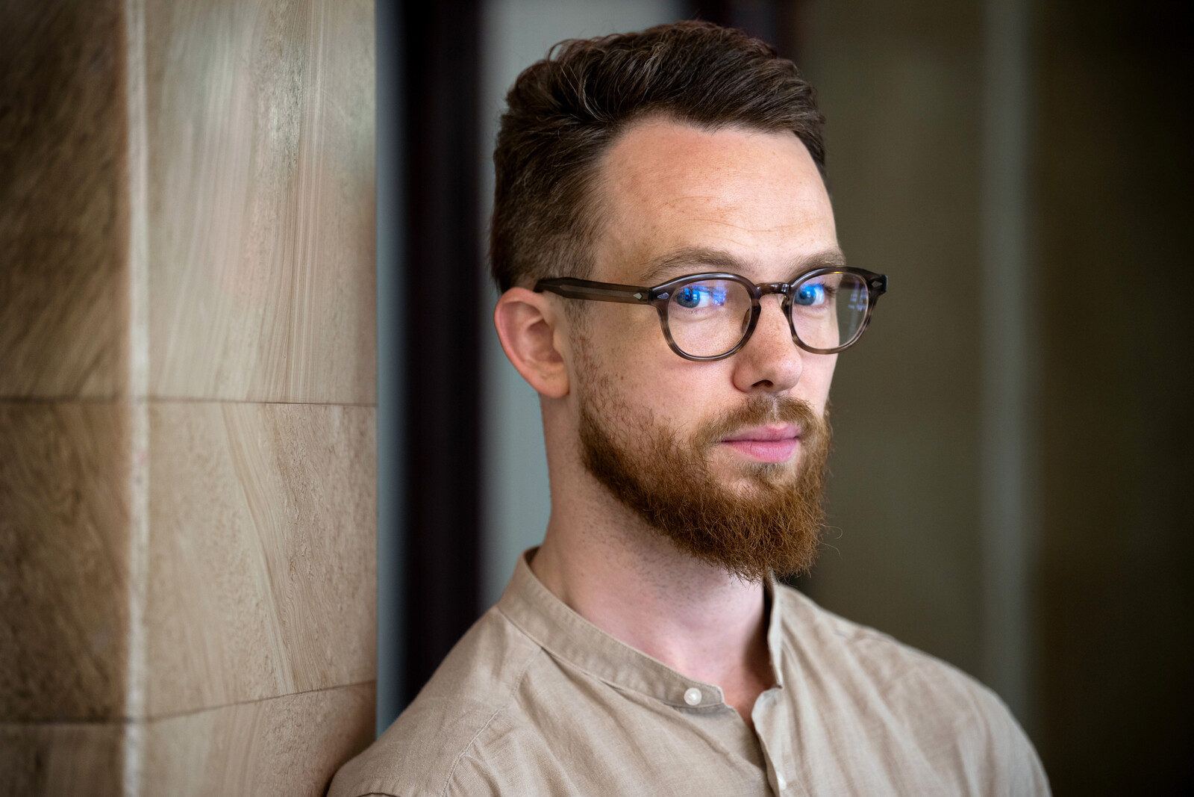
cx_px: 597
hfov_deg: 11.7
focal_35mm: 175
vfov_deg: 7.8
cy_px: 398
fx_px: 5804
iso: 640
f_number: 3.2
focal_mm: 175
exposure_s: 1/80
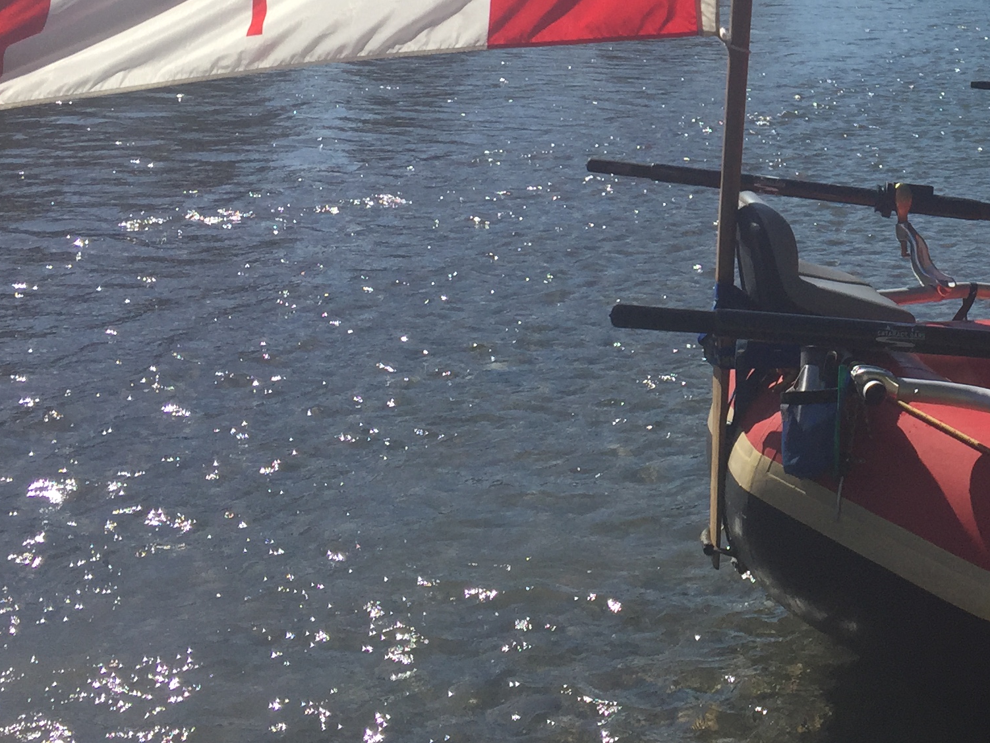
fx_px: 1802
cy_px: 68
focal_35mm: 63
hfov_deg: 29.5
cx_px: 890
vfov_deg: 22.7
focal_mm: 4.15
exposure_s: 1/3049
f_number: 2.2
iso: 32
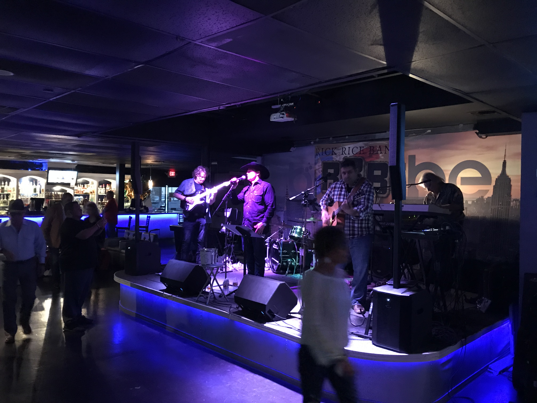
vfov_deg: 49.7
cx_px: 268
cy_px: 202
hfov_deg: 63.4
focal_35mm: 28
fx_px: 434
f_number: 1.8
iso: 200
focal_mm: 3.99
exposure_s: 1/4
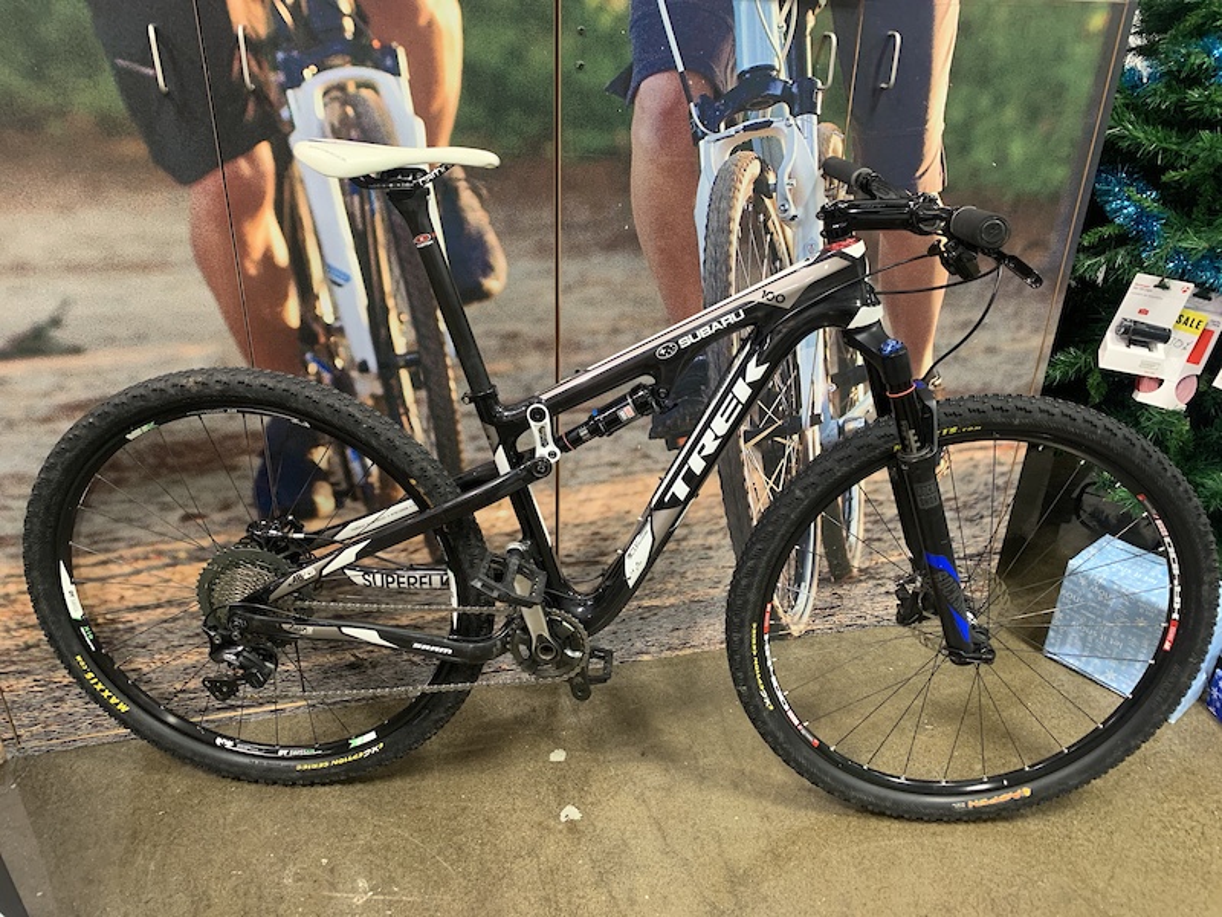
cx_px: 611
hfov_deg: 67.3
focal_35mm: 26
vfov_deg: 53.1
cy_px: 458
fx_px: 918
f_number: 1.8
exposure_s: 1/60
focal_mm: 4.25
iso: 250
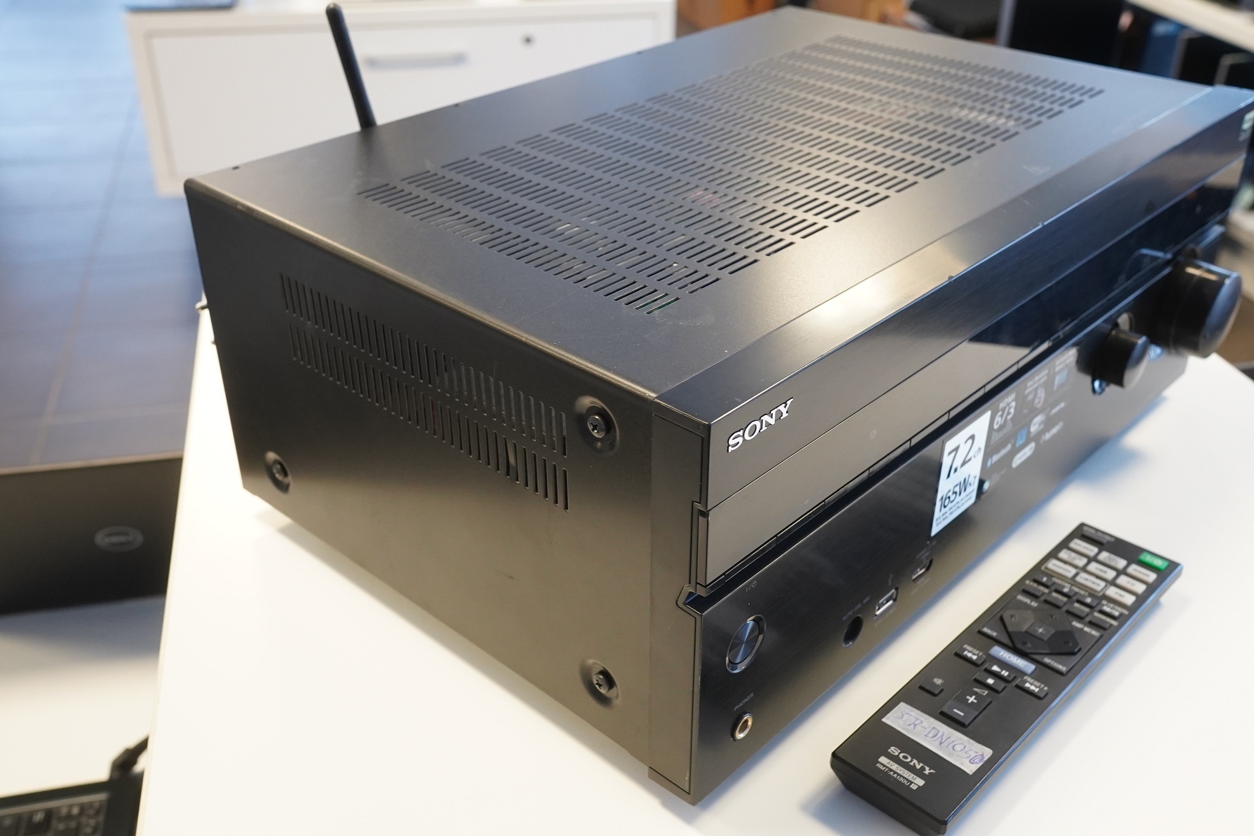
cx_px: 627
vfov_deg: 36.9
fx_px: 1254
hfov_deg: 53.1
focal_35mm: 36
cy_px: 418
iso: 2000
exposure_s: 1/20
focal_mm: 24
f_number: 5.6
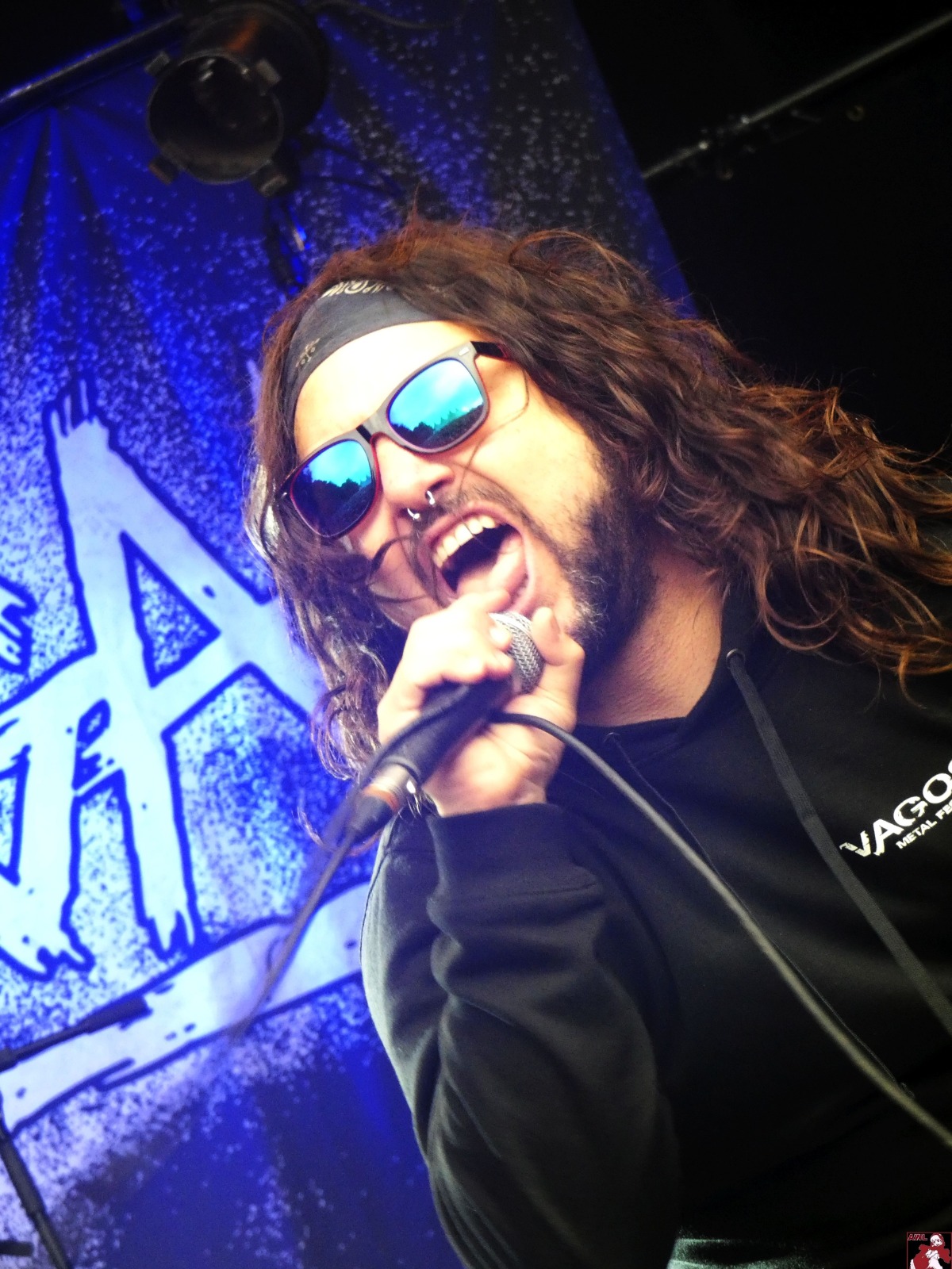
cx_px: 476
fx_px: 7334
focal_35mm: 200
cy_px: 634
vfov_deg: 9.9
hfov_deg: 7.4
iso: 1000
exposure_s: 1/125
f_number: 5.5
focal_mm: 35.8
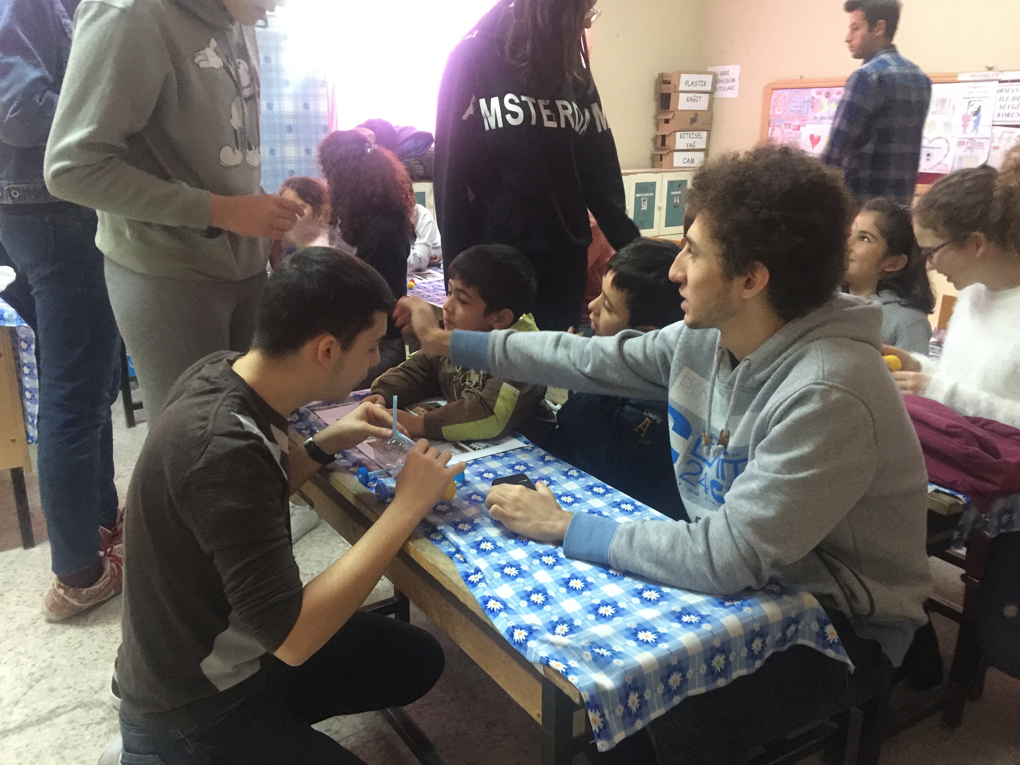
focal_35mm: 29
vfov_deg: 48.2
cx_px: 510
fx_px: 855
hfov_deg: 61.7
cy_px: 382
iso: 200
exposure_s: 1/8
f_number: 2.2
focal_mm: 4.15
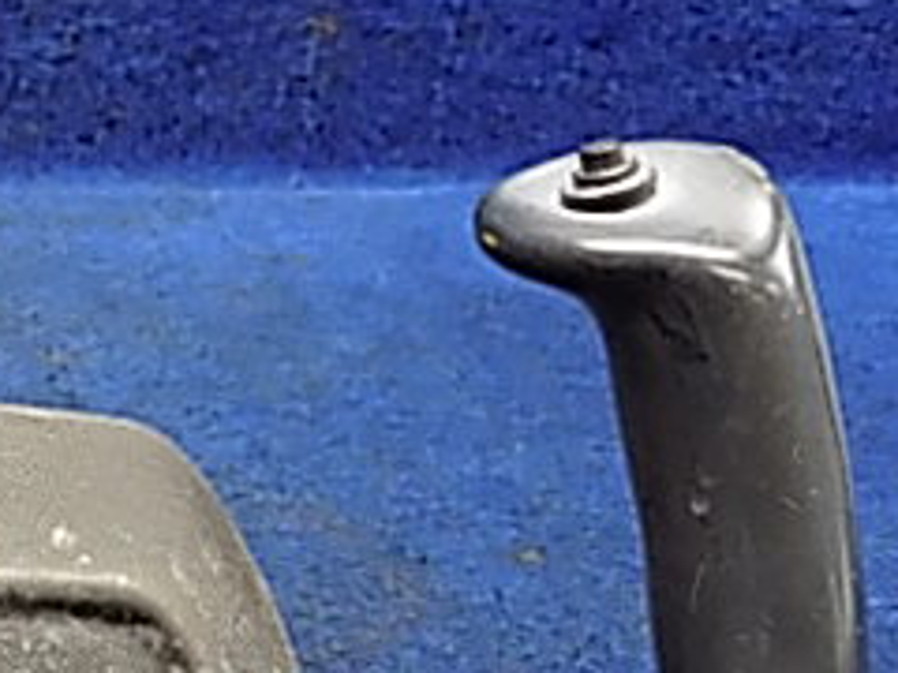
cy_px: 404
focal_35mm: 80
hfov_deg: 22.2
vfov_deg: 18.4
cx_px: -232
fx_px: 2075
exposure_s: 1/10
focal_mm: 5.3
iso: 400
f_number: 3.3
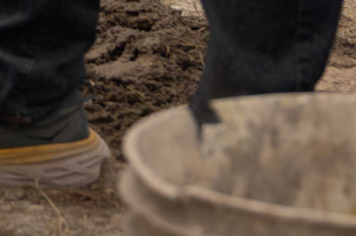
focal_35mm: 230
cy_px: -482
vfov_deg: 5.6
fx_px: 2272
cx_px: -544
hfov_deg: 8.1
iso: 100
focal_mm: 33
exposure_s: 1/1000
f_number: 4
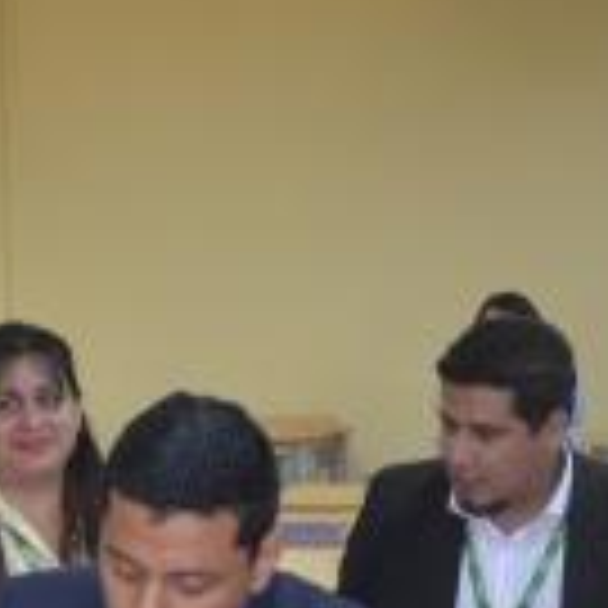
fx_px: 2524
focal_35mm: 127
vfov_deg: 13.6
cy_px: 561
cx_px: -50
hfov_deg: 13.5
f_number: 4.2
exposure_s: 1/80
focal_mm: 30
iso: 400
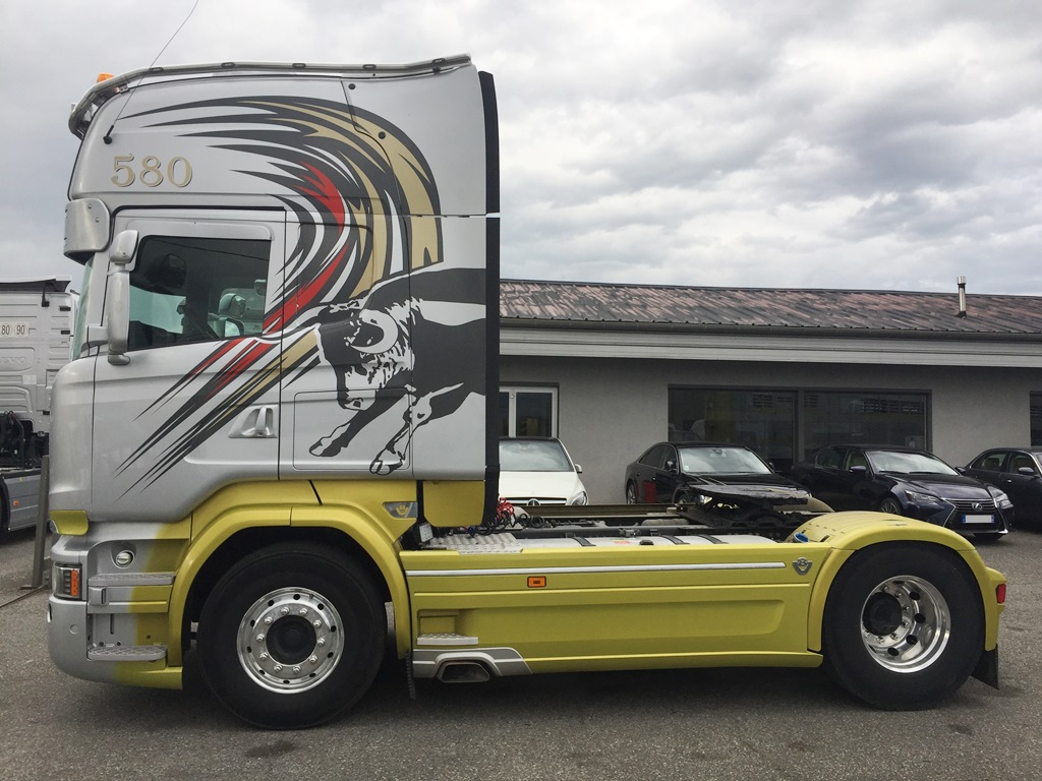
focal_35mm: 29
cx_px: 521
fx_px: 873
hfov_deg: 61.7
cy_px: 390
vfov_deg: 48.2
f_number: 2.2
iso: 32
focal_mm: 4.15
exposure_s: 1/573
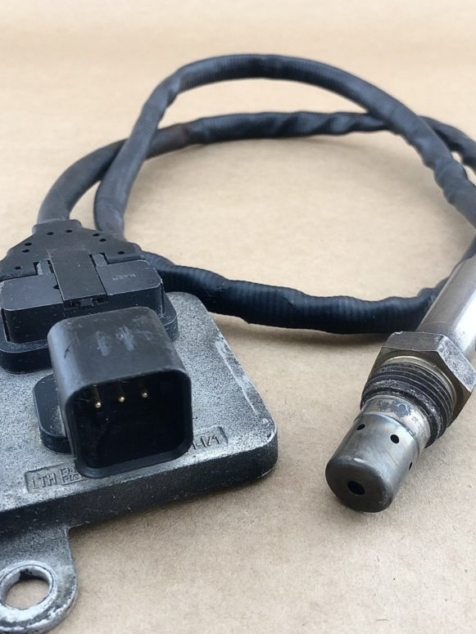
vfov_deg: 50.0
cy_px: 365
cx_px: 249
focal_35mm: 37
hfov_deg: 38.6
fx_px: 679
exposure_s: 1/24
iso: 40
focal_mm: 4
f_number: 1.8
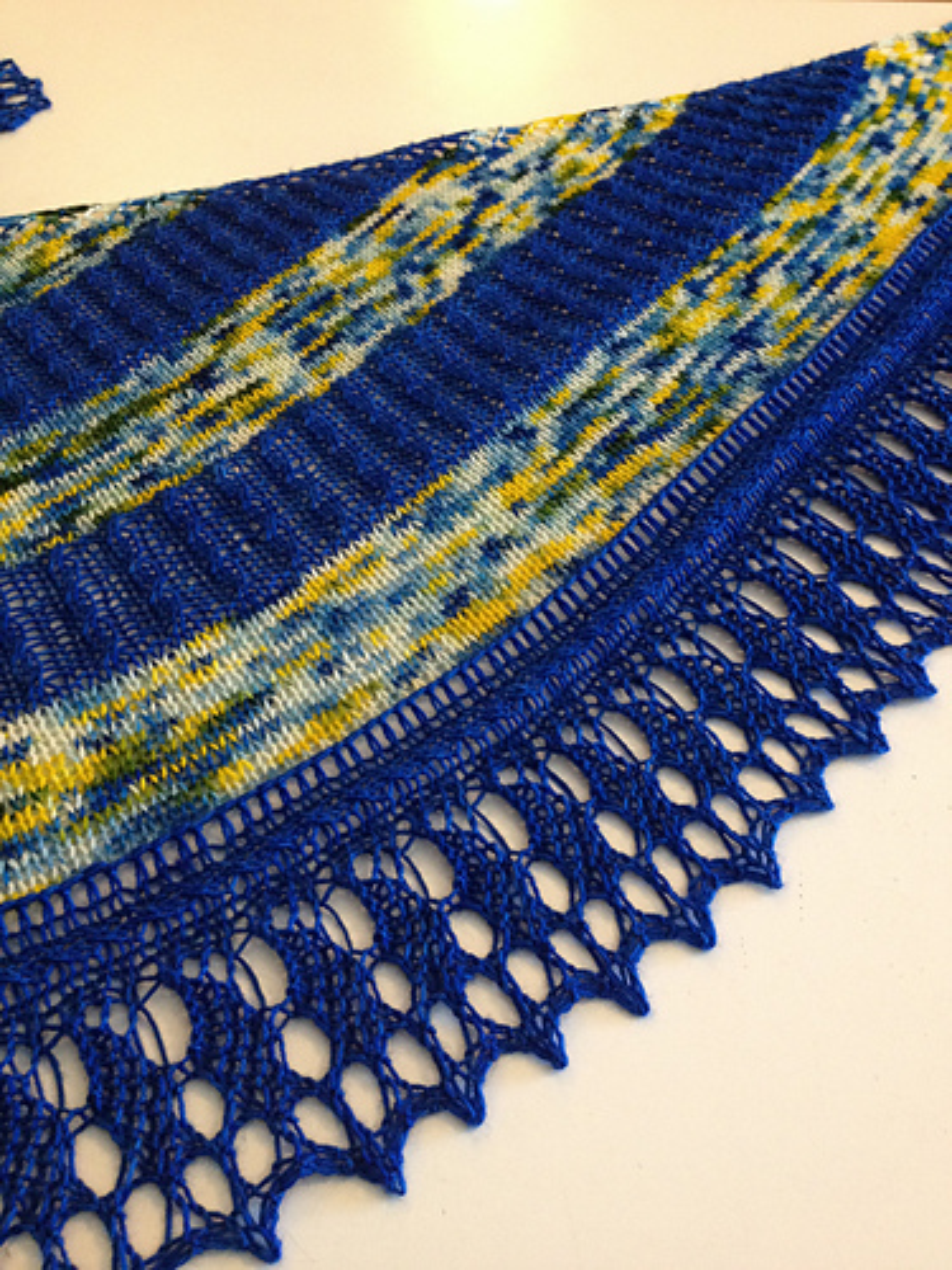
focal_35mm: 35
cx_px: 476
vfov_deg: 52.6
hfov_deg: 40.7
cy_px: 635
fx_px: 1283
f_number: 2.4
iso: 250
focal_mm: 4.28
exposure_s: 1/20
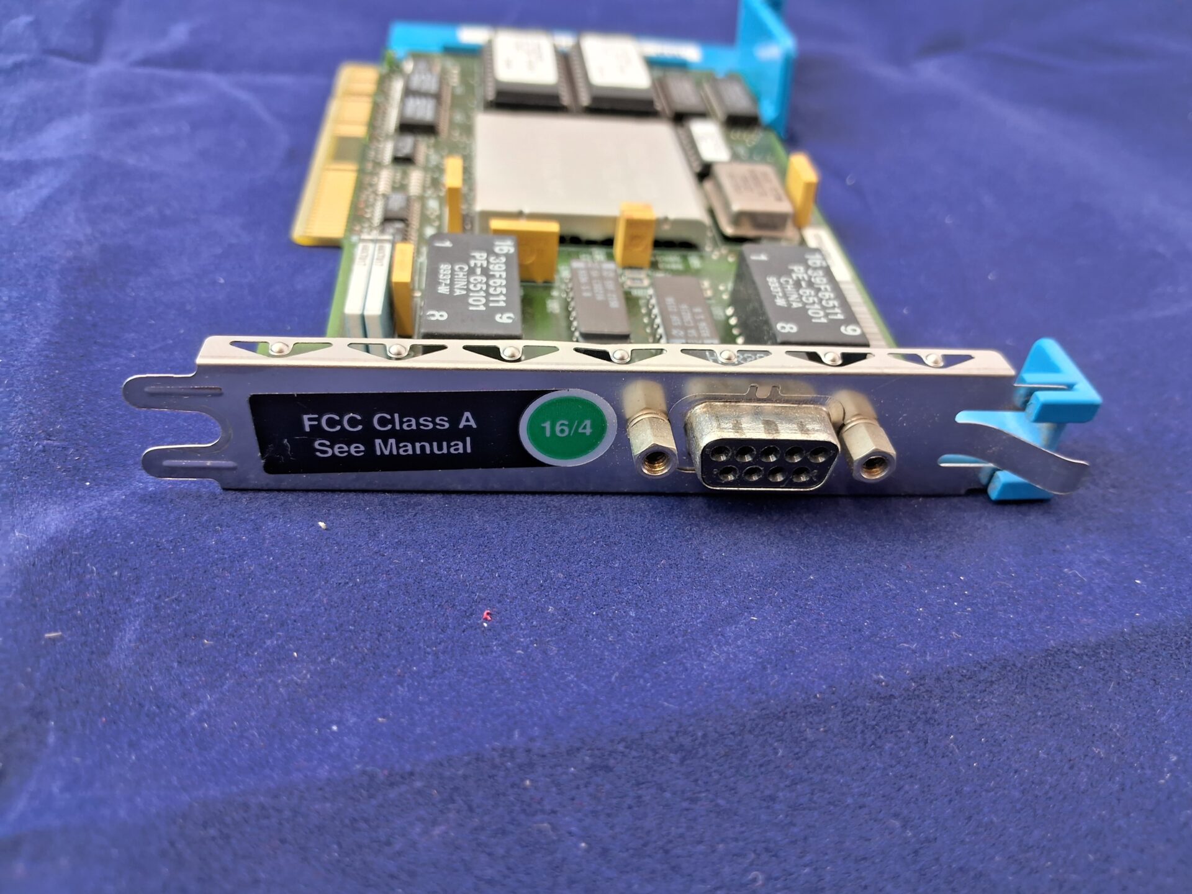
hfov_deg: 67.3
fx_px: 895
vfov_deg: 53.1
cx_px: 596
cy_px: 447
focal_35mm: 26
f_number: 1.8
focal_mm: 3.98
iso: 250
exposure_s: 1/50
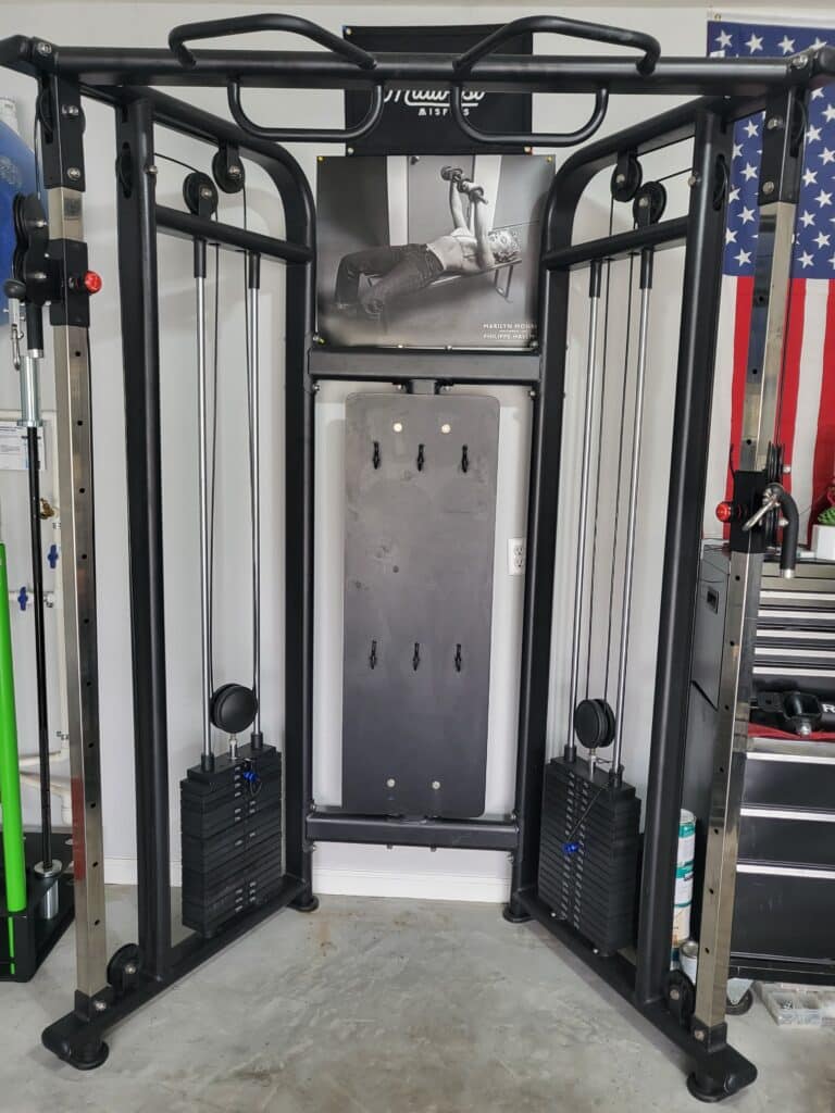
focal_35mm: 26
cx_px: 418
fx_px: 836
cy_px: 556
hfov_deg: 53.1
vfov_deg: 67.3
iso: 160
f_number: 1.8
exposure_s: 1/40
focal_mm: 4.25
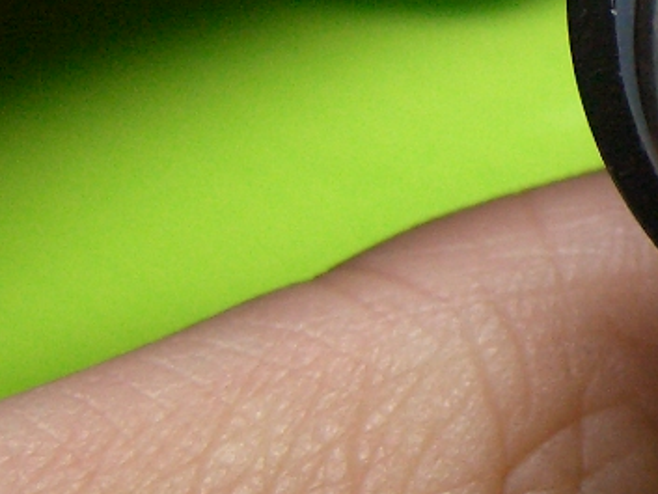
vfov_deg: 6.2
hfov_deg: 8.0
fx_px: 4564
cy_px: -67
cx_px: 1089
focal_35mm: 240
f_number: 3.2
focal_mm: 11.3
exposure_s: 1/100
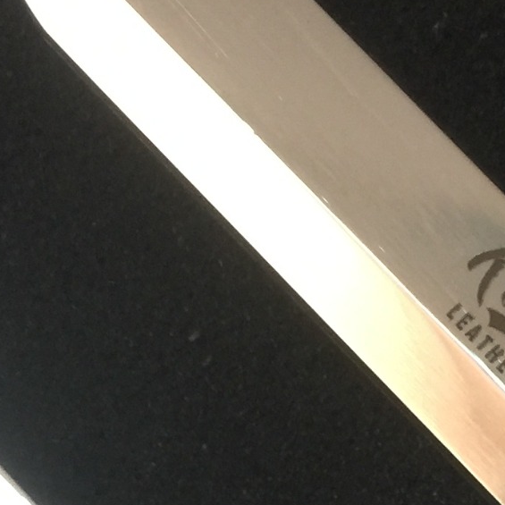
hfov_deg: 14.4
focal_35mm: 121
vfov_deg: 13.6
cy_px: 752
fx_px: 1997
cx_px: 300
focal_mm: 4.15
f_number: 2.2
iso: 100
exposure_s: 1/17
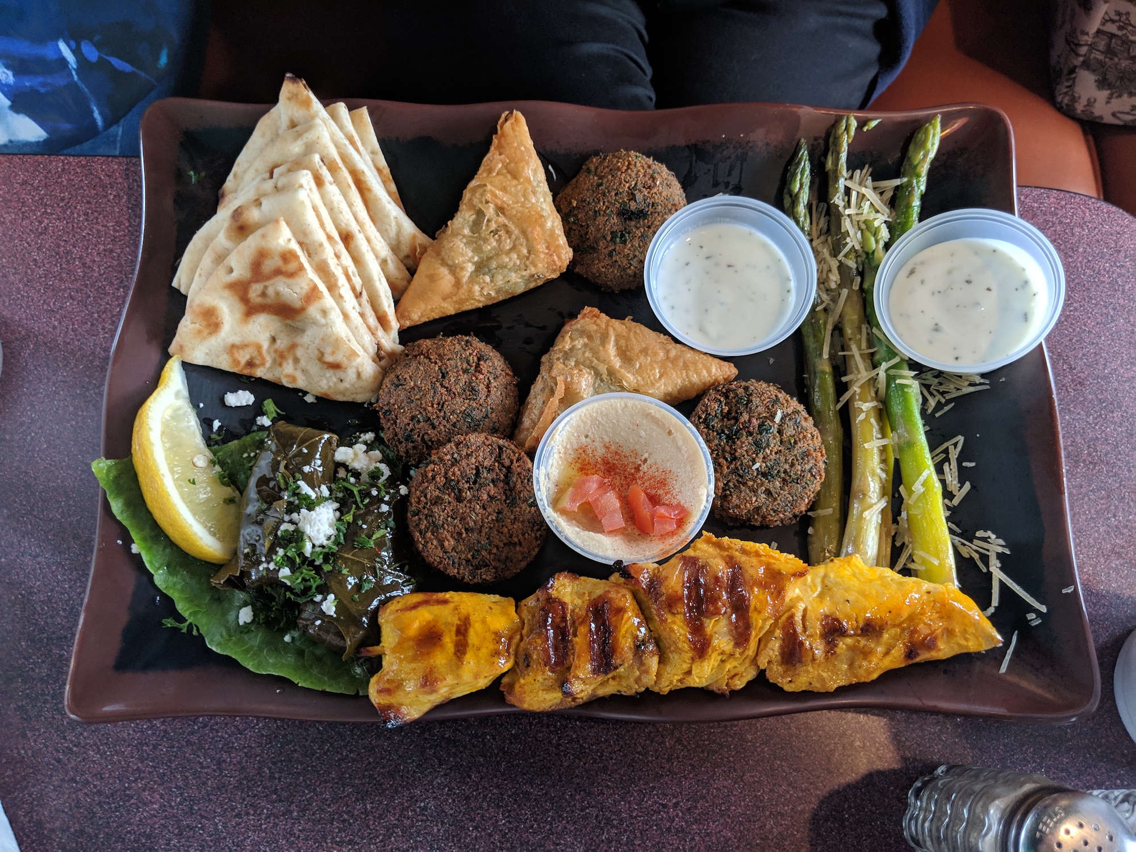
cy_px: 426
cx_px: 568
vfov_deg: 51.4
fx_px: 886
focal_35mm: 27
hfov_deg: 65.3
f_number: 1.8
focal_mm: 4.44
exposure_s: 1/60
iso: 146
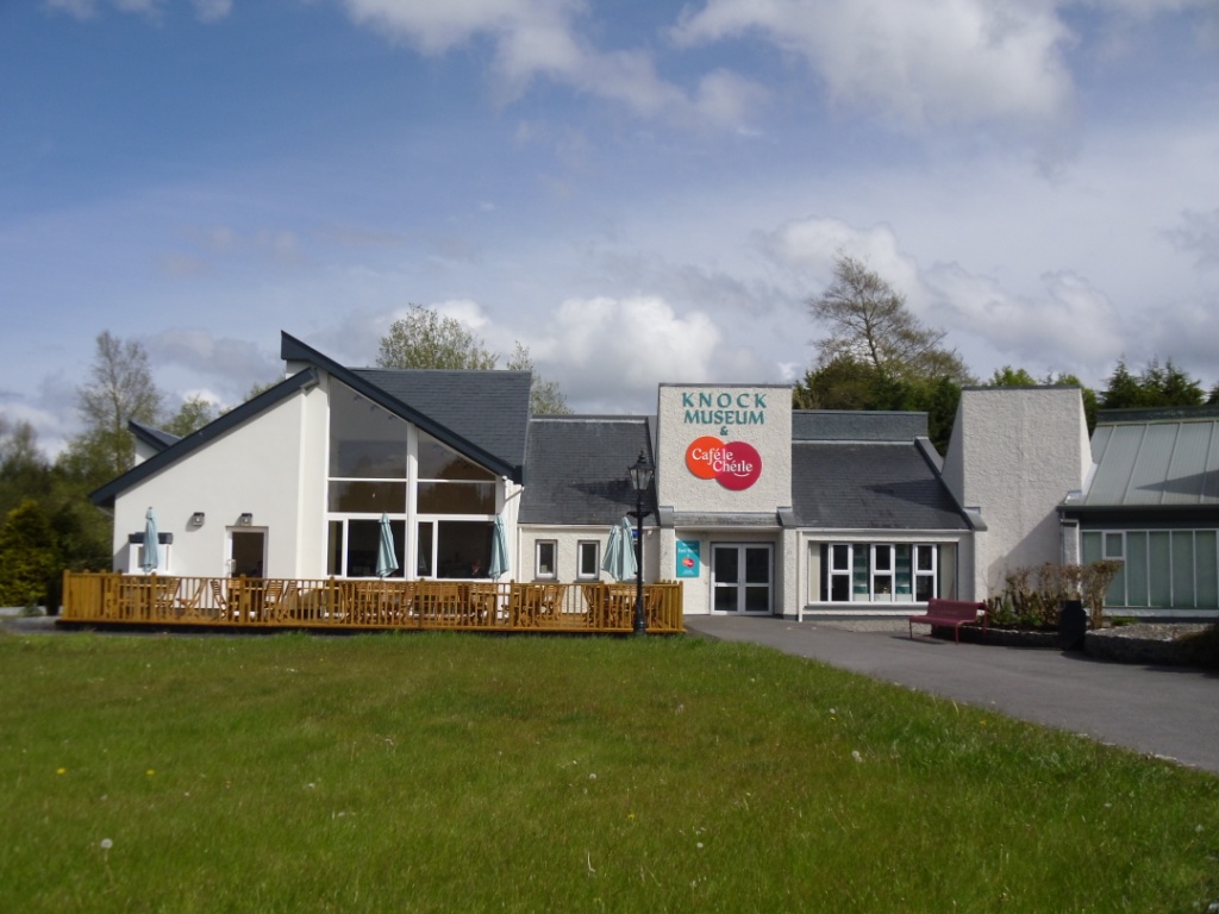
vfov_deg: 37.7
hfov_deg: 49.0
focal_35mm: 38
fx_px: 1338
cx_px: 610
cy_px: 457
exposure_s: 1/197
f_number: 10
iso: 80
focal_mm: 6.81
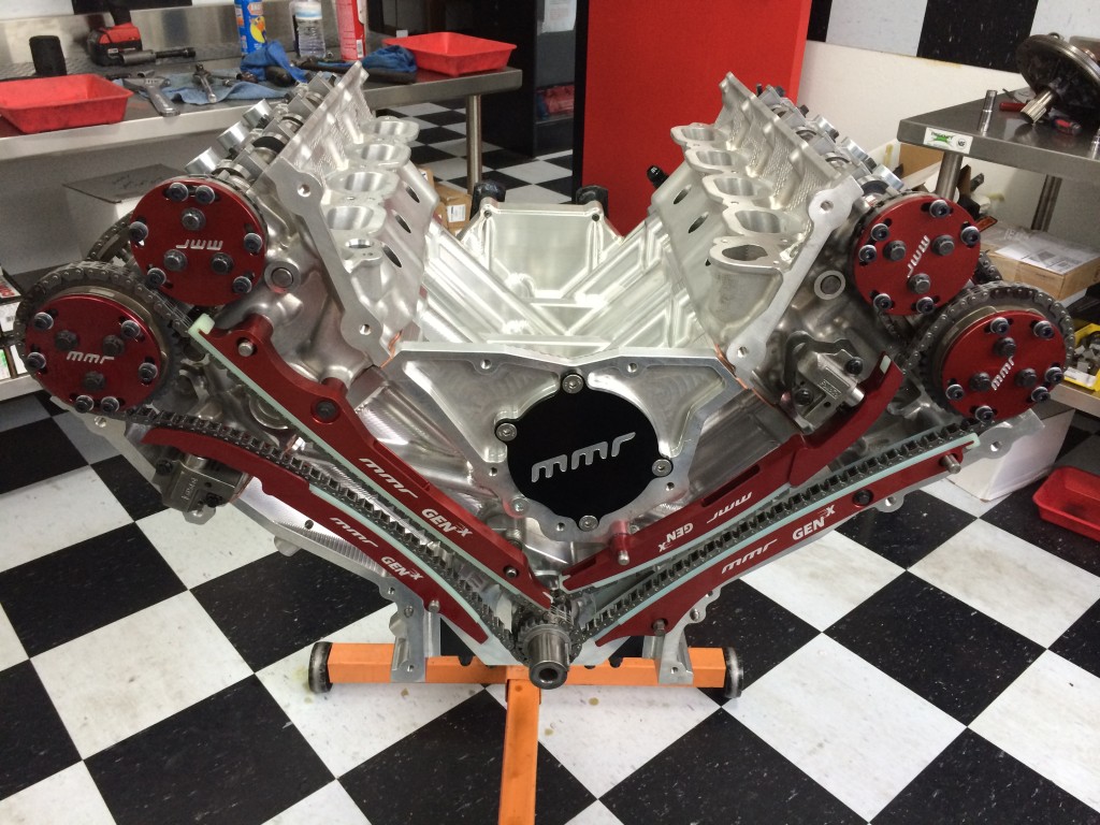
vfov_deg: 46.8
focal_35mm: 30
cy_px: 412
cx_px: 550
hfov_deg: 60.0
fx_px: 953
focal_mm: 4.12
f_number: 2.2
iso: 125
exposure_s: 1/30
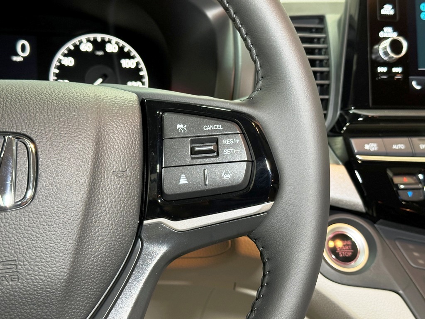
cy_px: 160
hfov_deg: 39.7
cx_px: 212
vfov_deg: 30.3
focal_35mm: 48
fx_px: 589
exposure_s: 1/30
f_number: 1.78
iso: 500
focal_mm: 6.86
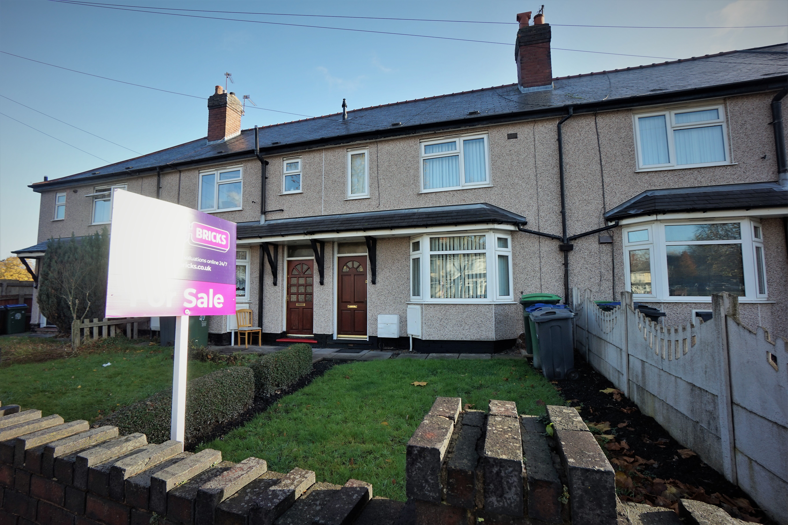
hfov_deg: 100.4
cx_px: 394
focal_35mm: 15
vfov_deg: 77.3
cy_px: 262
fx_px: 328
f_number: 7.1
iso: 100
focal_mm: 10
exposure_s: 1/100
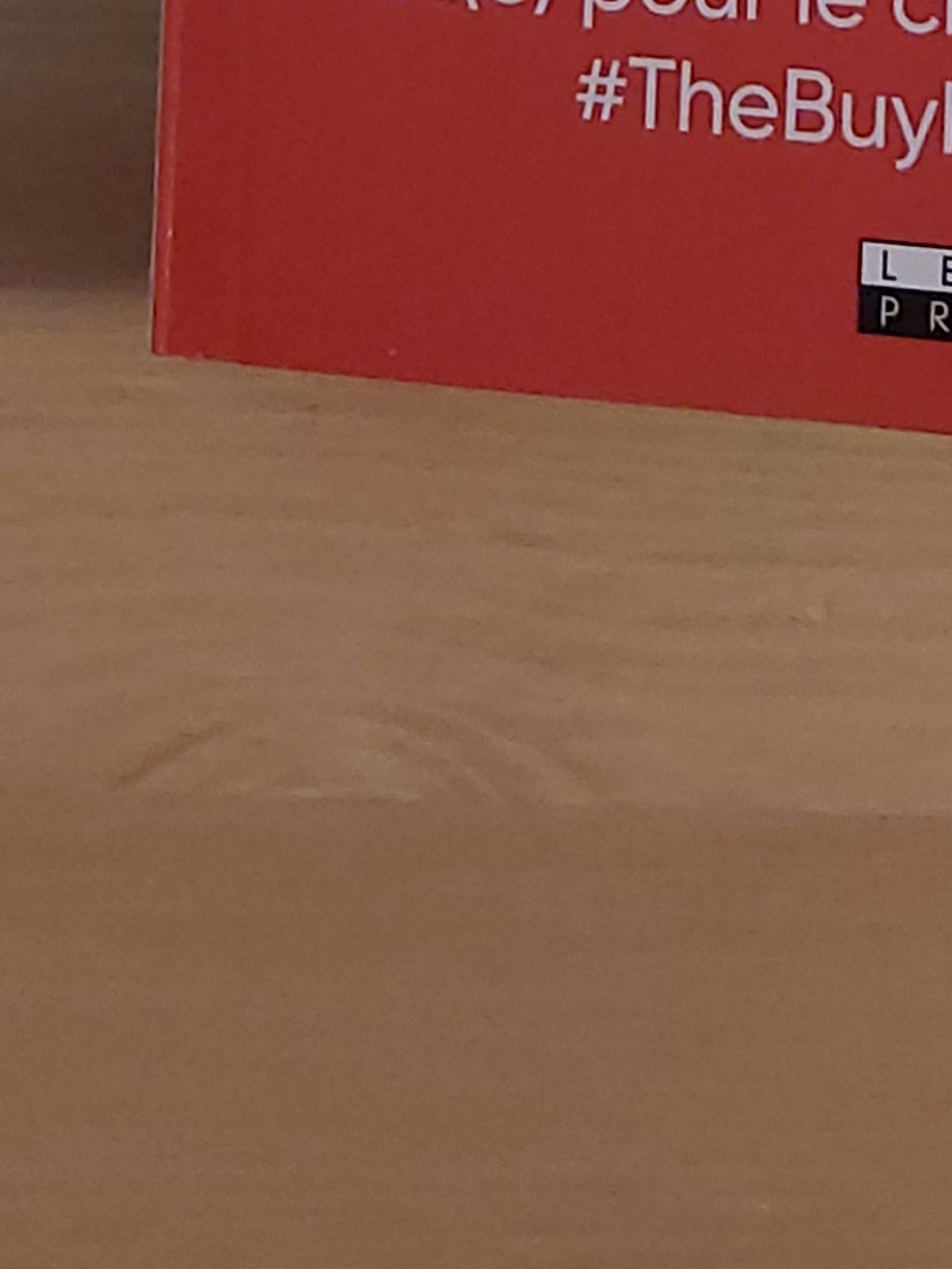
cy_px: -937
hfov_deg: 15.2
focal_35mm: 94
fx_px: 3448
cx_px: 1113
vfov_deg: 17.4
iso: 800
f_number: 1.7
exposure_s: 1/25
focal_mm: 3.92
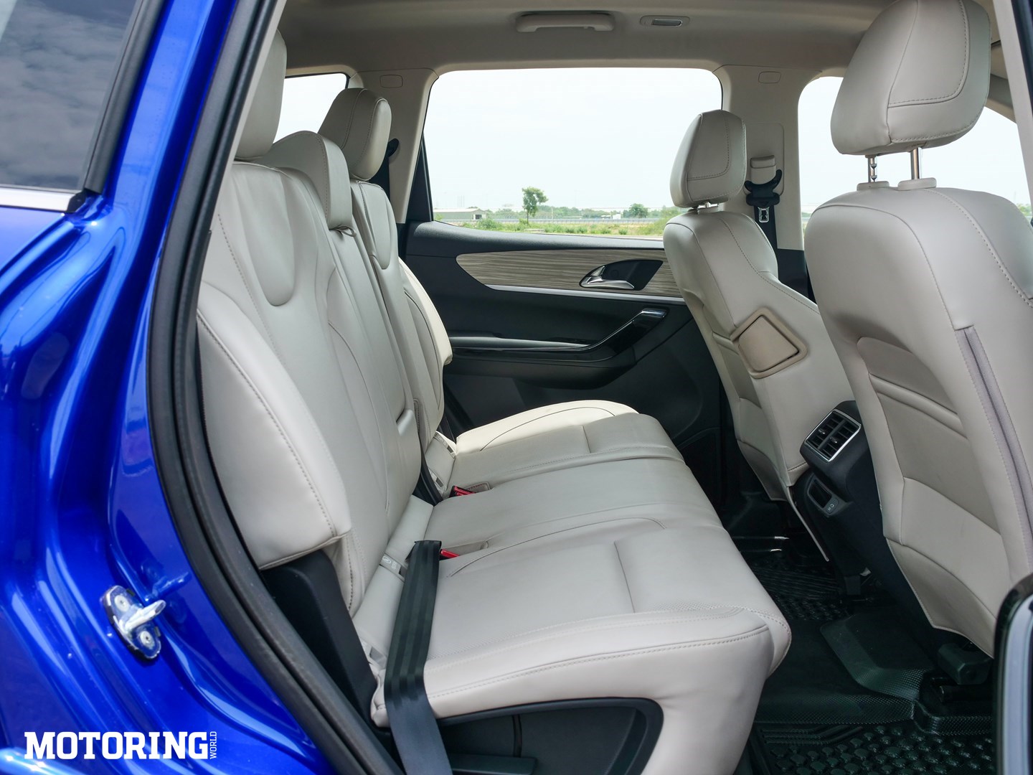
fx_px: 955
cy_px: 388
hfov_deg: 56.8
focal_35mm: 32
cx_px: 516
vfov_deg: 44.2
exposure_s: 1/400
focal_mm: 16
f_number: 5
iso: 200
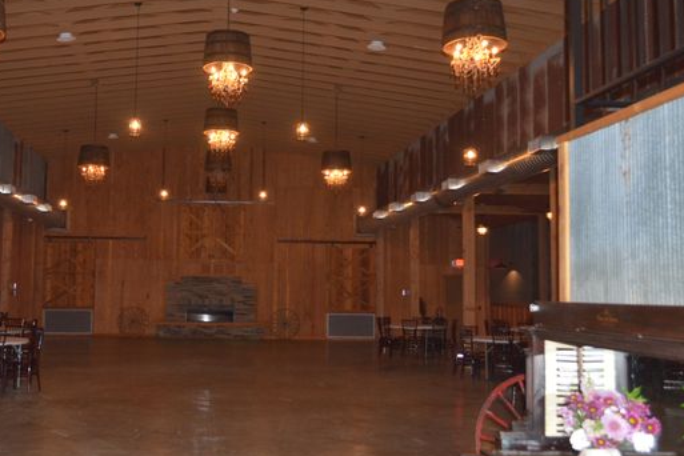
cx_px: 225
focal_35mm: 42
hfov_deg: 45.7
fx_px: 798
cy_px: 207
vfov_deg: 31.9
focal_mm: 18
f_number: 3.5
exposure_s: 1/60
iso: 800
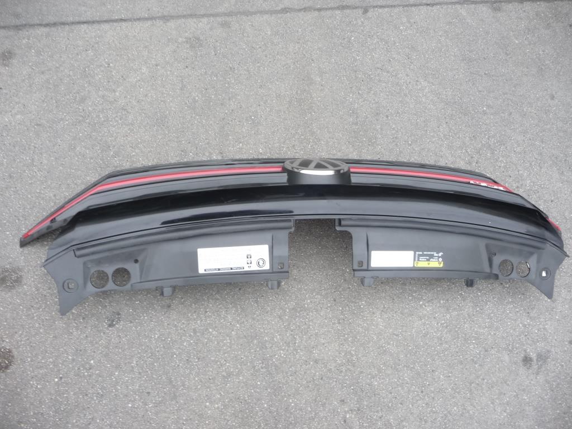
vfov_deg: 49.7
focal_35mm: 28
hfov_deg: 63.4
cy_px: 214
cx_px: 286
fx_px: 463
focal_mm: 4.7
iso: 100
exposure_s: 1/100
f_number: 3.3
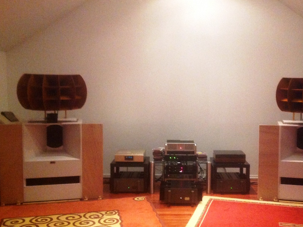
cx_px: 181
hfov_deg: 42.8
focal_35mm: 44
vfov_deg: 32.8
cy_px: 118
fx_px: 385
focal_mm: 4.28
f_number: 2.4
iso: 500
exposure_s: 1/15
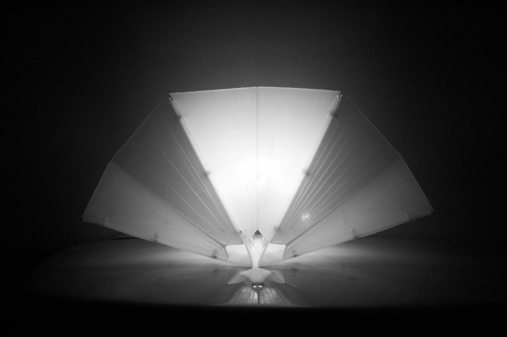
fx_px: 485
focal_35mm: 34
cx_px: 254
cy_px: 168
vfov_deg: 38.3
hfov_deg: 55.1
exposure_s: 1/20
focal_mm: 23
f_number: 8
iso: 1600
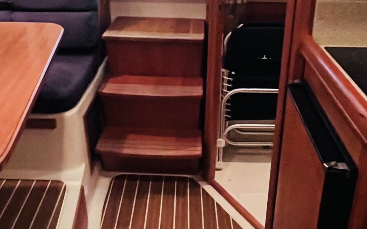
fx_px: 390
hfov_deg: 50.4
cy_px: 71
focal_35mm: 39
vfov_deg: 32.4
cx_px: 186
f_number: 1.8
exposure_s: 1/40
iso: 1000
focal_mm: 1.57
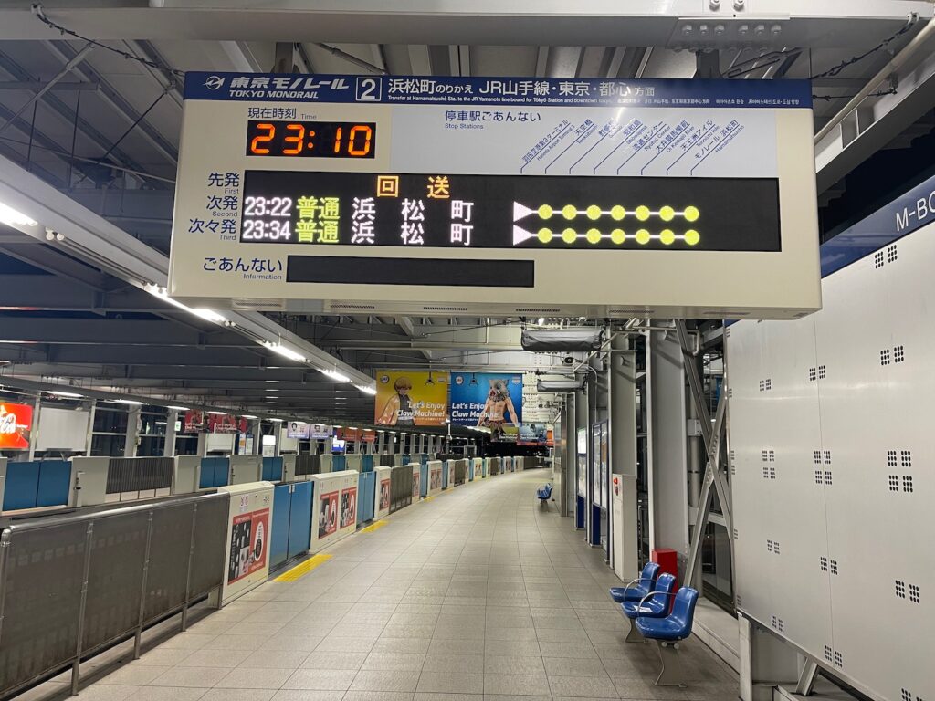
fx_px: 702
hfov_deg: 67.3
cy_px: 350
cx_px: 468
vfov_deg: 53.1
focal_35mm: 26
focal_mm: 5.1
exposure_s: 1/42
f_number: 1.6
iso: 100
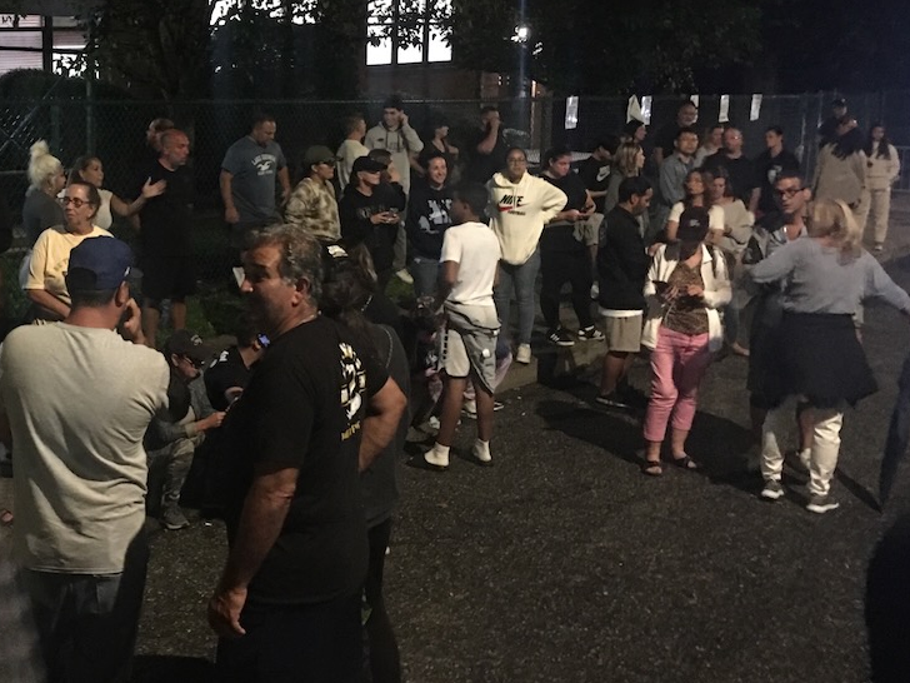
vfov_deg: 28.3
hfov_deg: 36.2
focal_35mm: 51
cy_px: 208
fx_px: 1341
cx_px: 174
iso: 200
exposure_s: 1/4
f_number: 2.2
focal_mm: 4.15
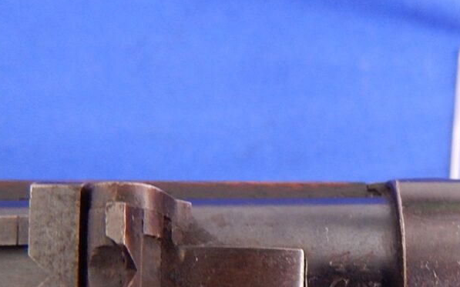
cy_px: 275
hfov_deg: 46.8
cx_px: 365
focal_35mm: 40
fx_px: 501
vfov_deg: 30.2
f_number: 3
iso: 400
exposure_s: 1/8
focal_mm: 4
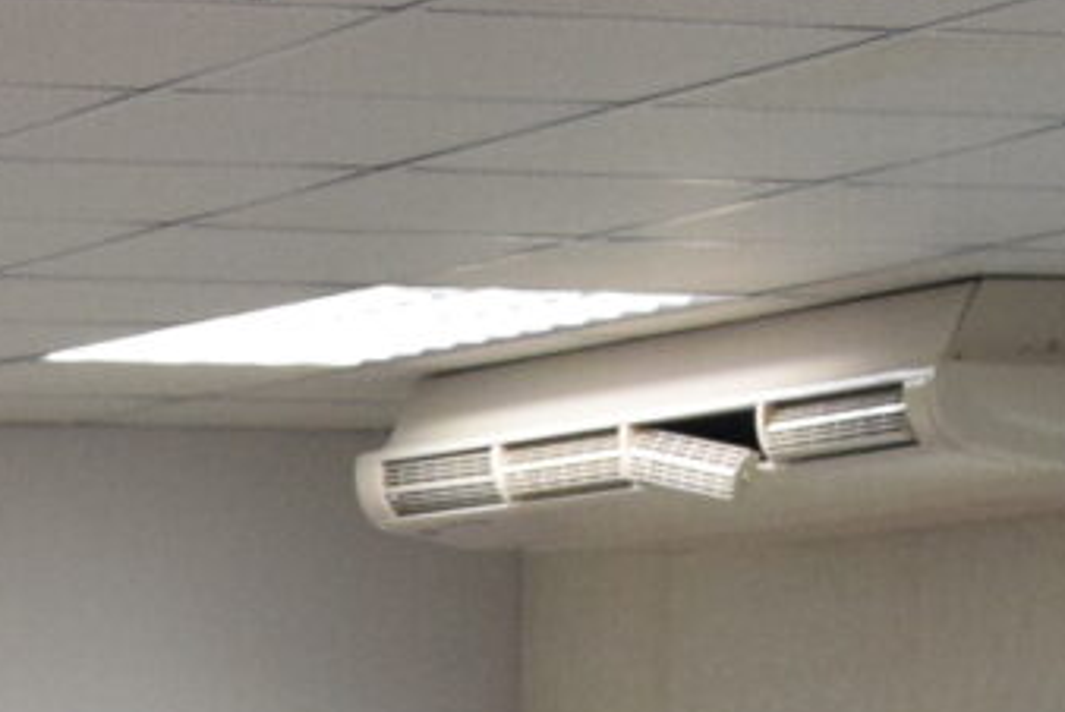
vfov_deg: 5.7
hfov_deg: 8.4
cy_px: 1602
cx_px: -930
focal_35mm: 236
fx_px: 6987
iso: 1600
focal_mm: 26
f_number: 5.6
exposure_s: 1/125
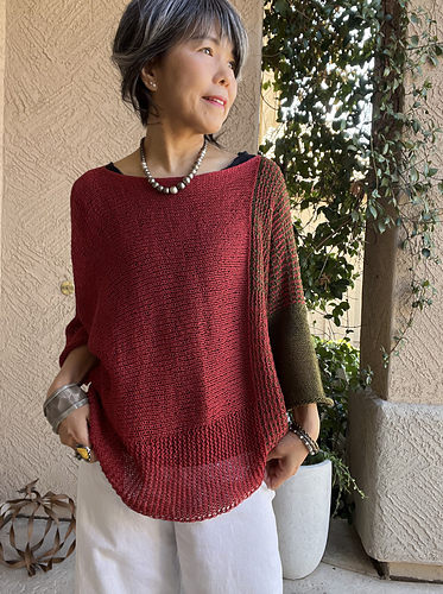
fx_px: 514
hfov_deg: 46.7
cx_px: 222
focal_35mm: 30
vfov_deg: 60.1
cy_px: 297
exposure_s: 1/121
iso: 80
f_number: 2.2
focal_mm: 2.71
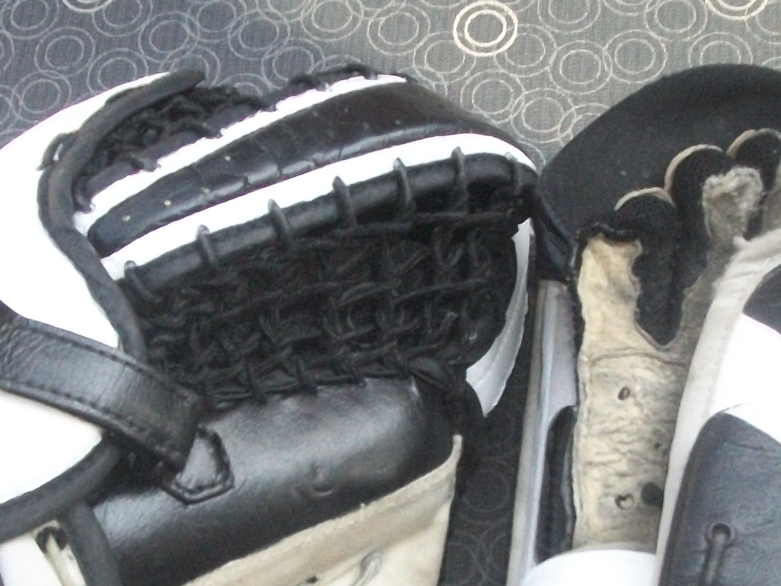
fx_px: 1602
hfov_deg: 27.4
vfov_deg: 20.1
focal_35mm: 71
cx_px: 390
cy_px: 573
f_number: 2.9
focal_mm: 5.7
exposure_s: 1/640
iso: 400
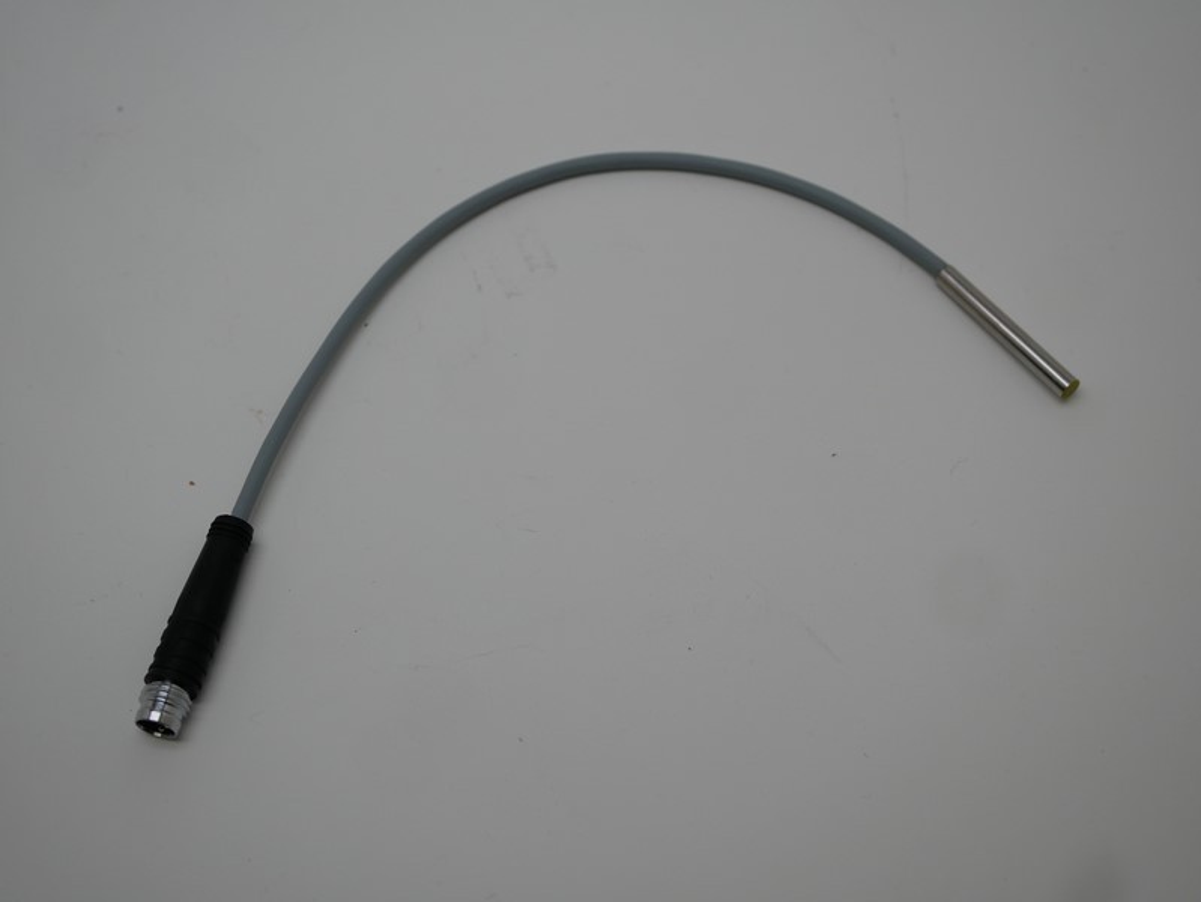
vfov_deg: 24.4
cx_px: 600
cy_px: 451
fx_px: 2083
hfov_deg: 32.2
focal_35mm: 60
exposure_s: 1/250
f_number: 4
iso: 200
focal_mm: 30
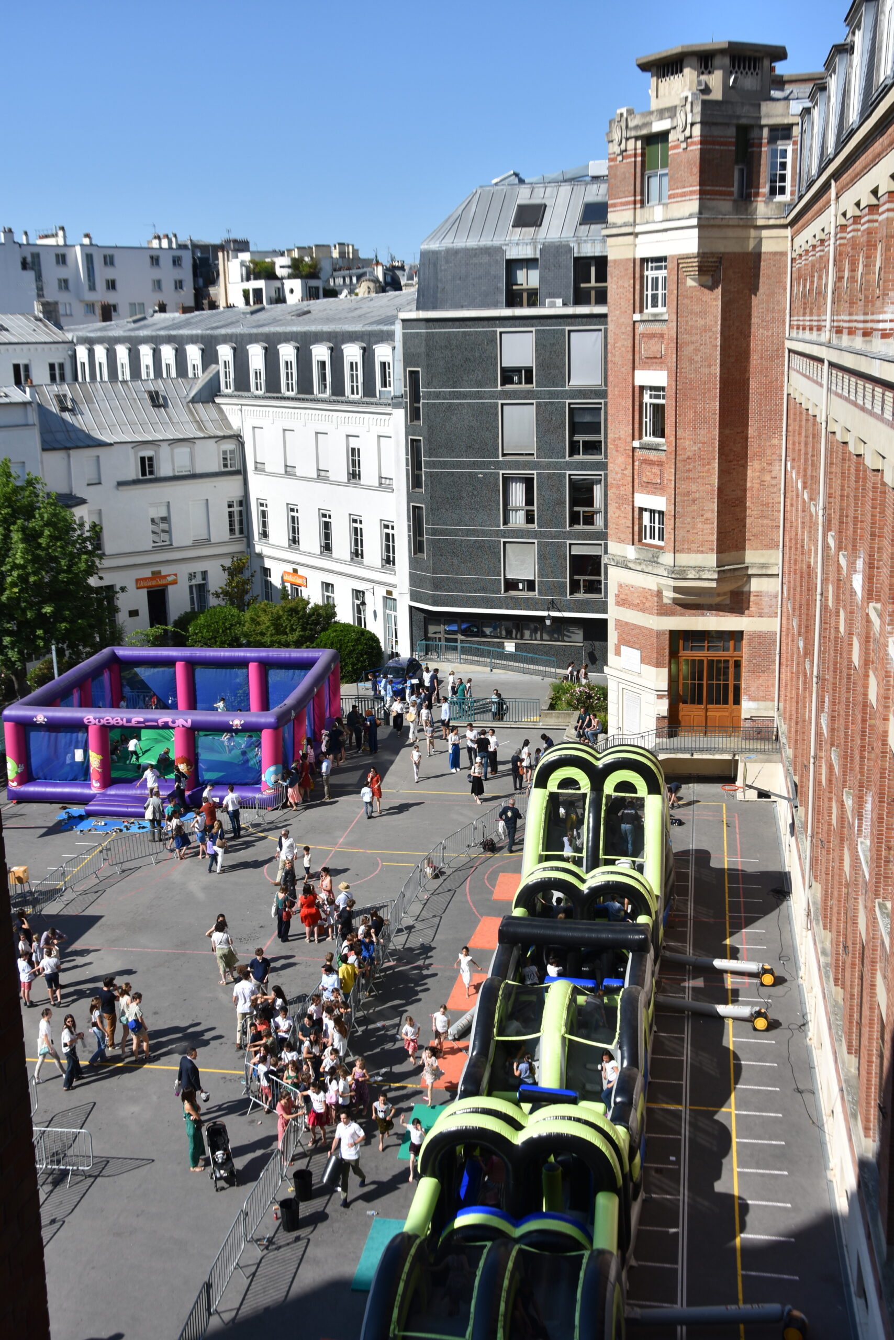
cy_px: 670
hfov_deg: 35.5
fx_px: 1396
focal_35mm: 38
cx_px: 447
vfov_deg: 51.3
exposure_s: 1/500
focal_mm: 25
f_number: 8
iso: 140
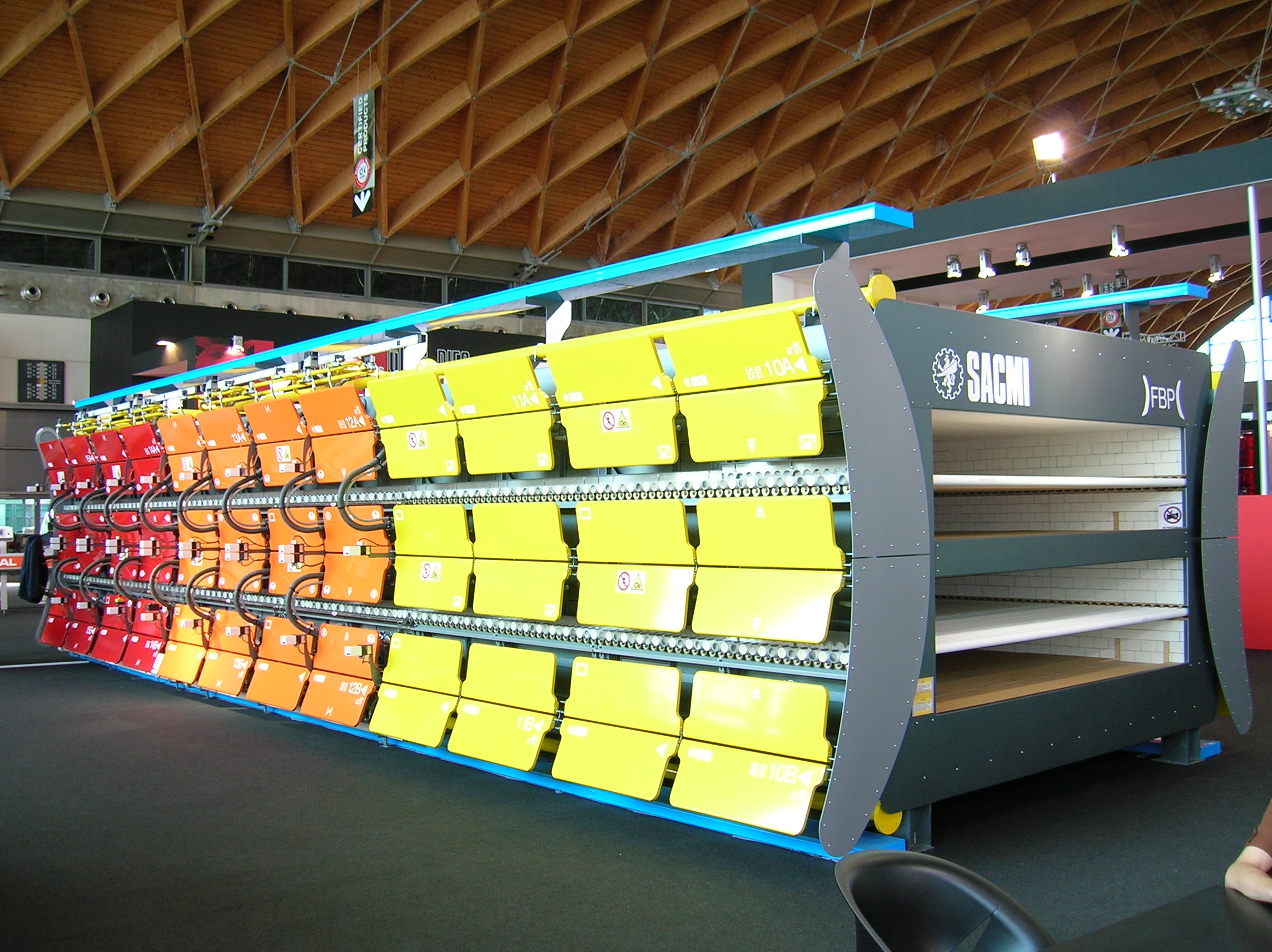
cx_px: 636
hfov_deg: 54.0
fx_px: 1248
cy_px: 476
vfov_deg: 41.7
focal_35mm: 34
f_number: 2.9
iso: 56
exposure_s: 1/30
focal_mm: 5.7
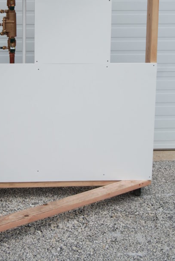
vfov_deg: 25.7
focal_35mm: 77
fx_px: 560
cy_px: 44
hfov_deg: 17.7
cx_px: 44
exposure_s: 1/250
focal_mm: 30
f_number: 8
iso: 100
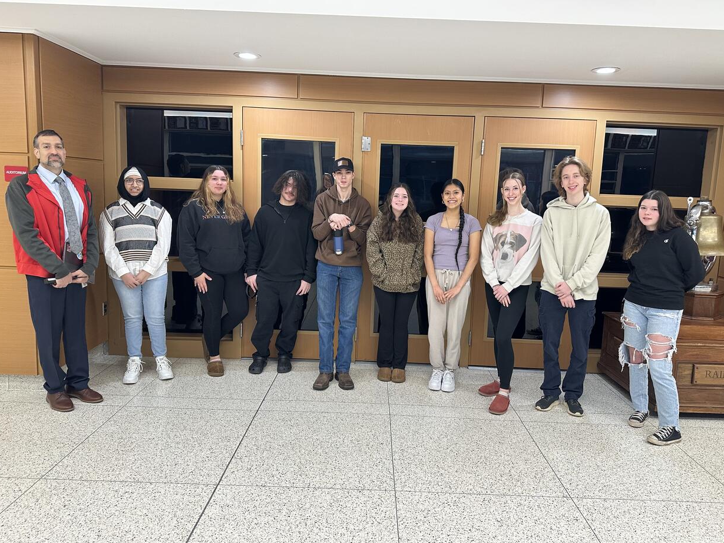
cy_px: 263
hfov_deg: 69.4
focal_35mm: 25
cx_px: 370
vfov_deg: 54.9
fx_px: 523
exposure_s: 1/60
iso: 200
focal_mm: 6.86
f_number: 1.78
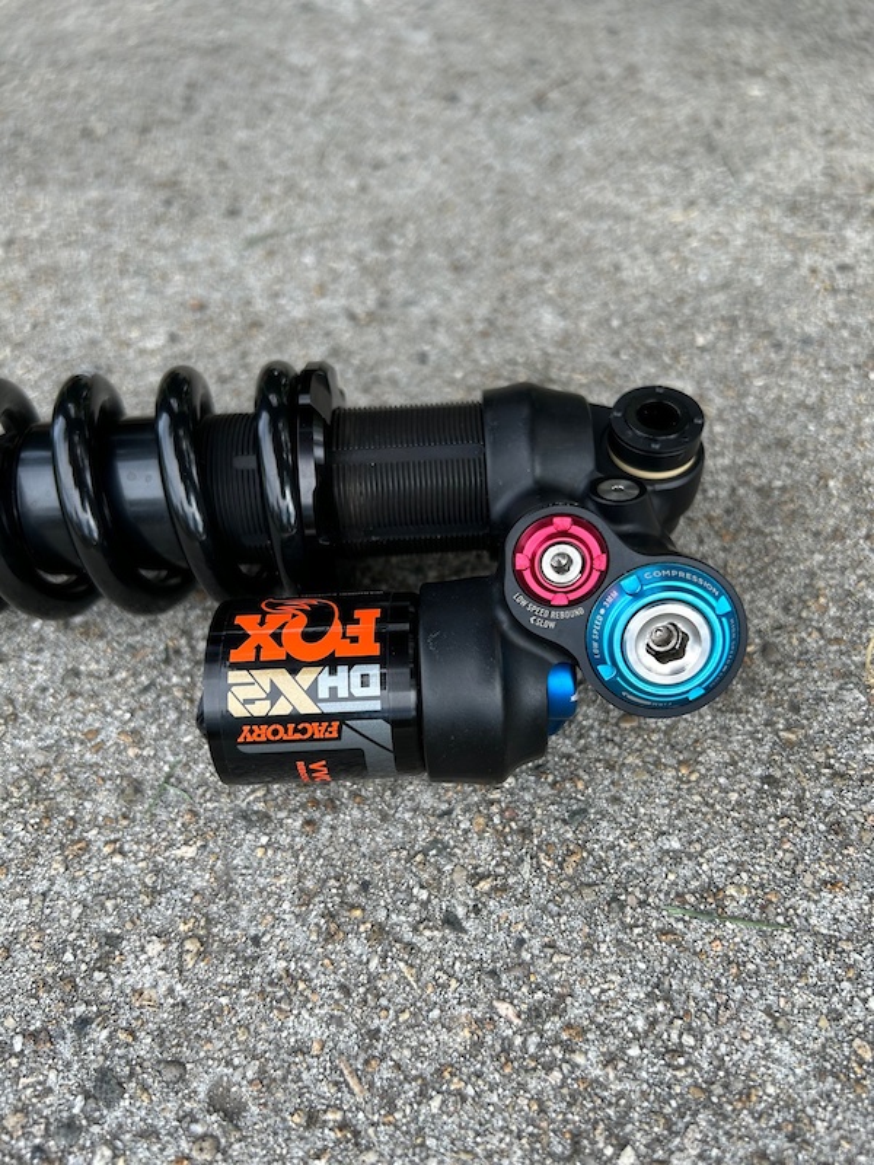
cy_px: 582
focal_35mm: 26
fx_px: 875
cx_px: 437
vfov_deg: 67.3
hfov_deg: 53.1
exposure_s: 1/753
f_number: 1.5
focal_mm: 5.7
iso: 50
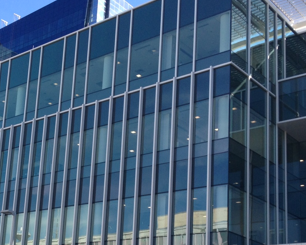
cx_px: 78
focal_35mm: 71
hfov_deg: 26.4
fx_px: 643
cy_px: 201
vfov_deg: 21.3
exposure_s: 1/681
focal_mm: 4.28
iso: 50
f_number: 2.4
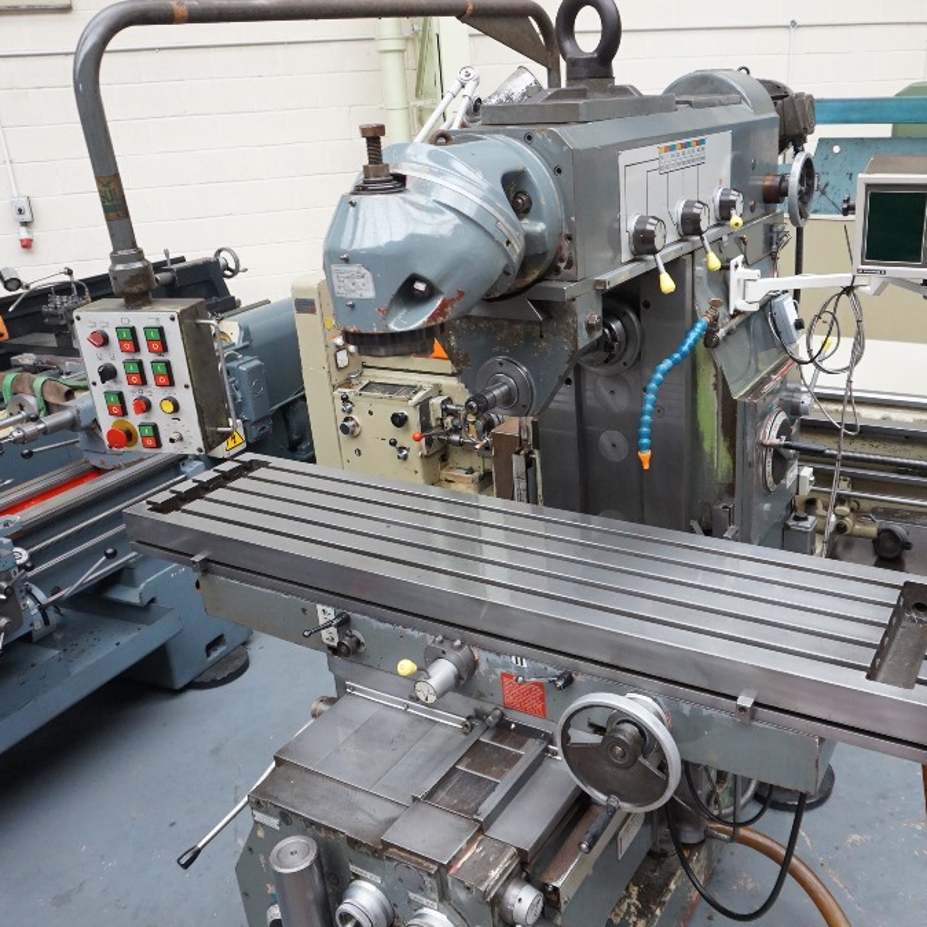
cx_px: 563
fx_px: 939
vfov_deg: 52.5
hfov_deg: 52.1
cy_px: 461
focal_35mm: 31
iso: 1600
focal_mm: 16
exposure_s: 1/160
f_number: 4
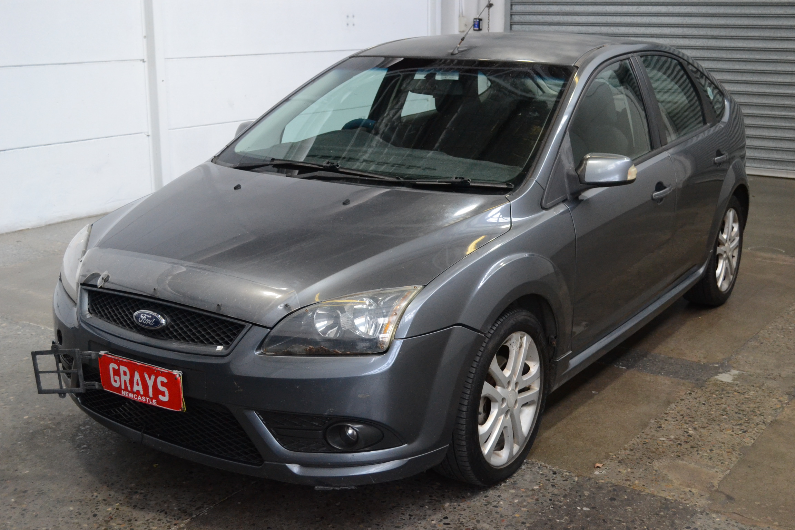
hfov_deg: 45.0
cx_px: 398
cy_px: 265
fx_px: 961
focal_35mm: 44
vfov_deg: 30.8
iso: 1600
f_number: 4.5
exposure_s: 1/320
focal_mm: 29
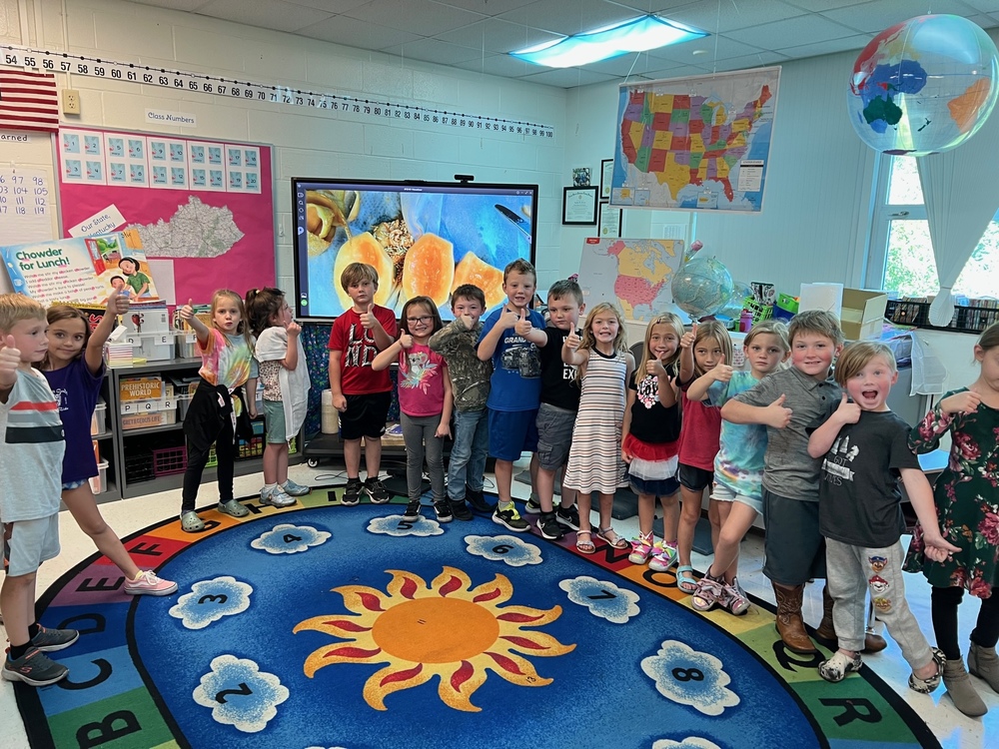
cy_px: 374
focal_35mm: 26
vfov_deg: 53.1
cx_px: 500
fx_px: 750
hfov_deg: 67.3
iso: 100
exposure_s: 1/60
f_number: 1.5
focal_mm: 5.7
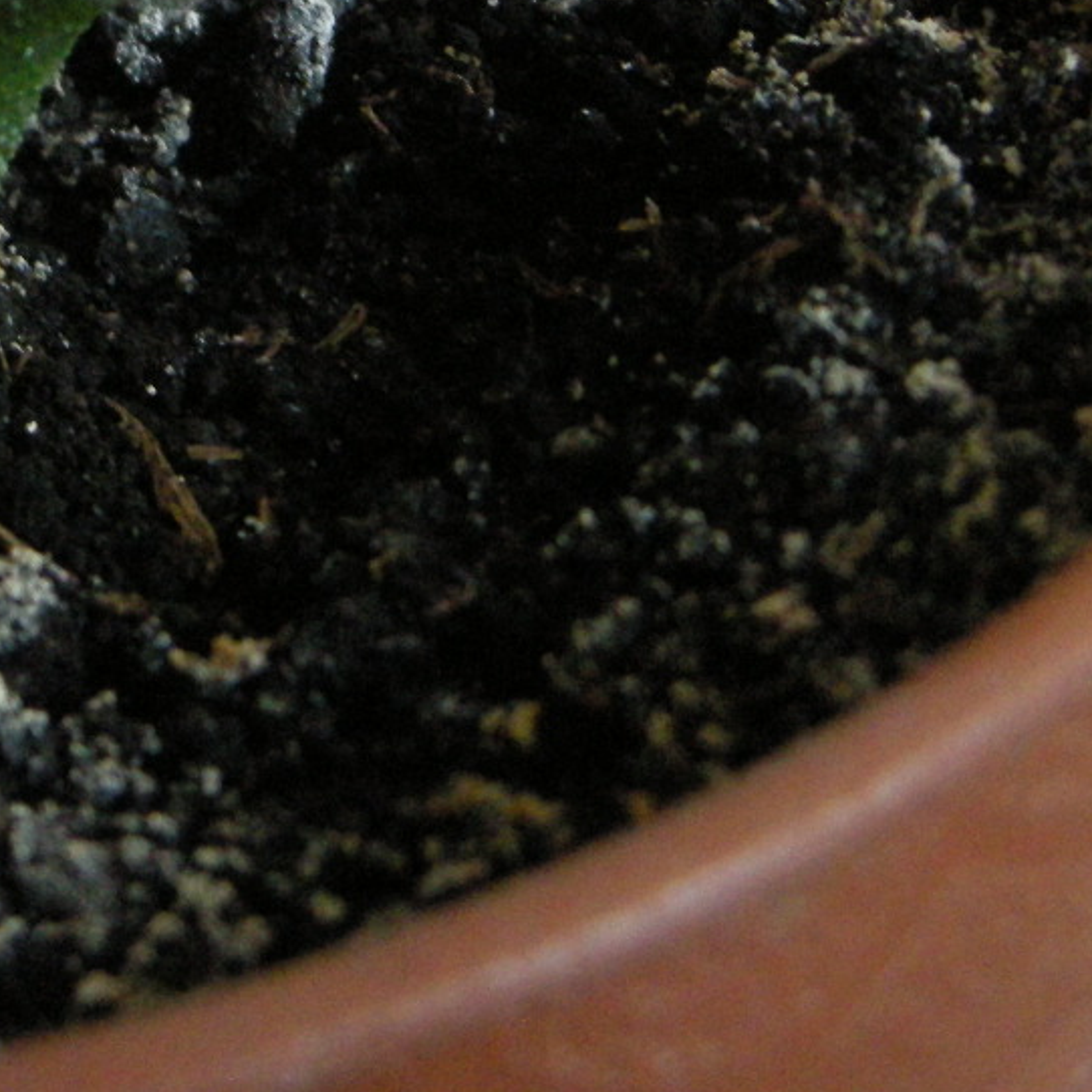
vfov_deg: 14.5
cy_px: -173
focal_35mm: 117
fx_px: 4176
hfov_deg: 14.6
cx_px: -18
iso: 400
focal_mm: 7.5
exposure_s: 1/16
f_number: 2.7
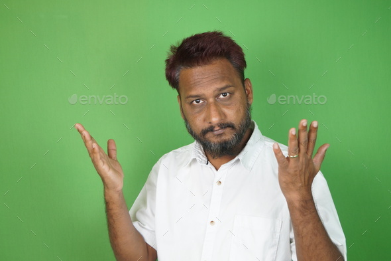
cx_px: 196
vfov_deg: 29.8
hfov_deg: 43.6
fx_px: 489
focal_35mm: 45
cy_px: 130
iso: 100
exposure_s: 1/125
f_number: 4.5
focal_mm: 30
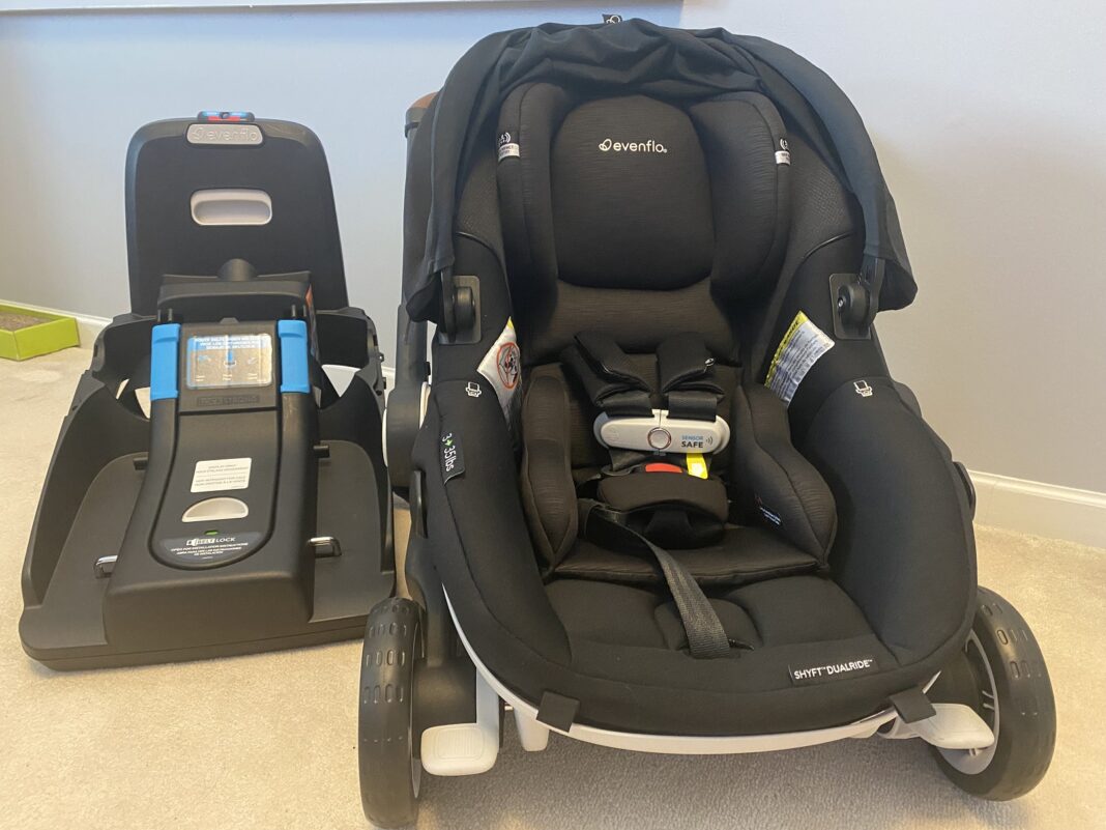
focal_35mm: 26
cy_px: 415
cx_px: 553
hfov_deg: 67.3
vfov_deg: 53.1
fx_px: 831
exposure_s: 1/40
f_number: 1.8
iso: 500
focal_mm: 4.25
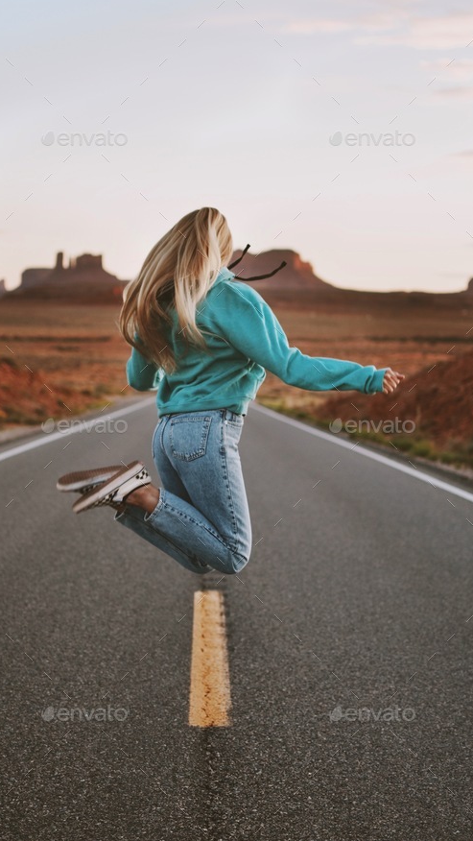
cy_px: 419
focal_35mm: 56
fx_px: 1238
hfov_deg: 21.6
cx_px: 225
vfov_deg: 37.5
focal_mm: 35
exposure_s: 1/640
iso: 200
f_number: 1.8
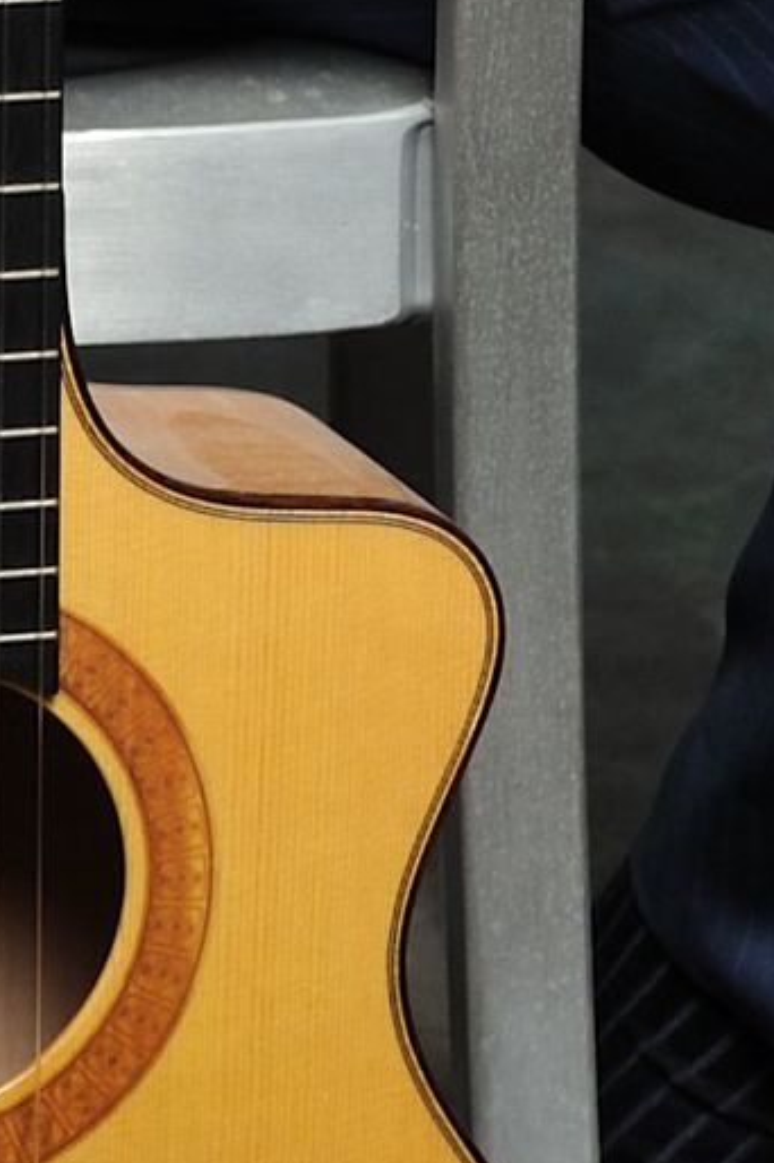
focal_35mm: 424
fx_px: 13691
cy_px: -1015
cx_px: -118
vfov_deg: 4.8
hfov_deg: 3.2
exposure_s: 1/160
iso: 200
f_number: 8
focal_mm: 58
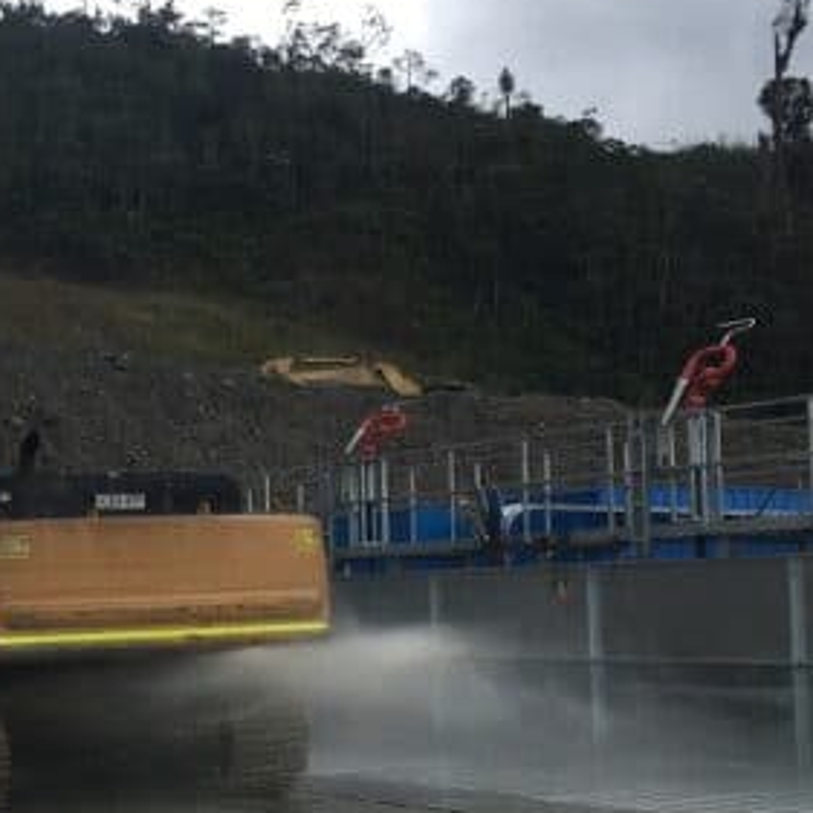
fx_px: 1940
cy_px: 501
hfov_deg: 22.4
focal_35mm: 73
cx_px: -81
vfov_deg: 23.6
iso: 25
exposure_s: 1/801
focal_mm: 4.15
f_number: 2.2
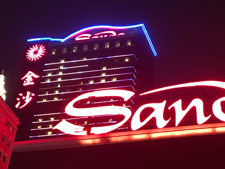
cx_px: 192
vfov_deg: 24.0
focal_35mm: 61
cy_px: 80
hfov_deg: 30.6
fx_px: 396
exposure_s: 1/7
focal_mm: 3.99
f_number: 1.8
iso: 100
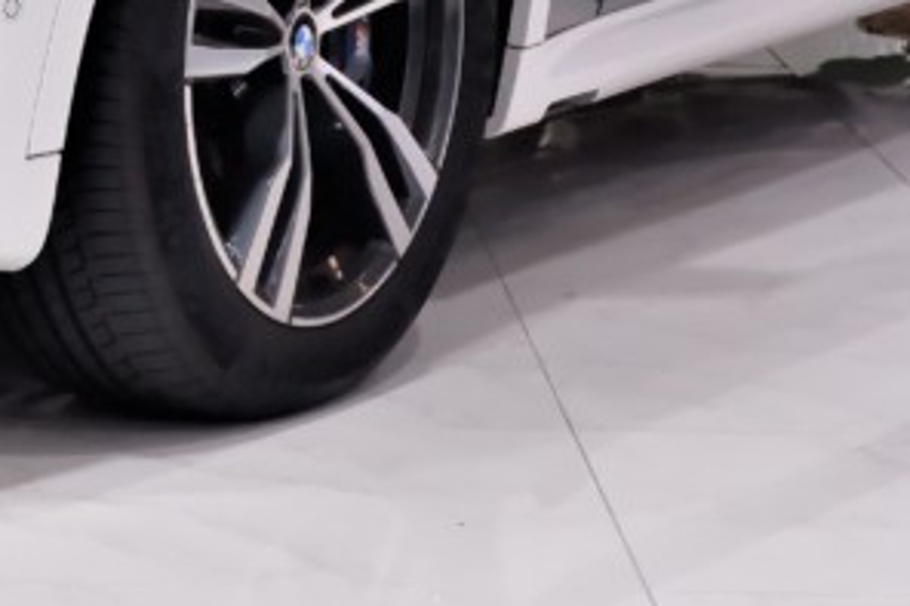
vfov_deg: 8.1
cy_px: -303
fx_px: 4194
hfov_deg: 12.2
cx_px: -3
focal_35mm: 166
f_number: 4.9
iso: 400
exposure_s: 1/320
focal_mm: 32.3
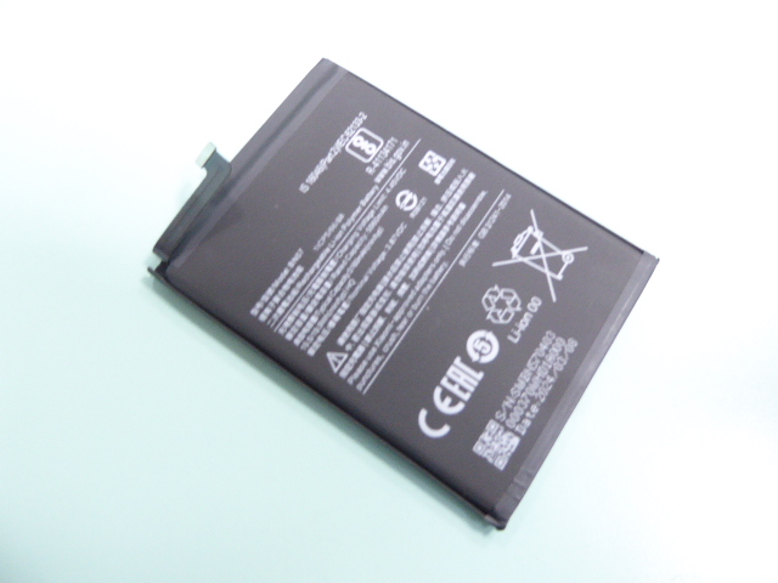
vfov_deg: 56.8
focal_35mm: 24
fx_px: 539
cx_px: 389
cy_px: 292
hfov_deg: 71.6
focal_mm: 4.3
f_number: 3.5
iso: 400
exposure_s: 1/5
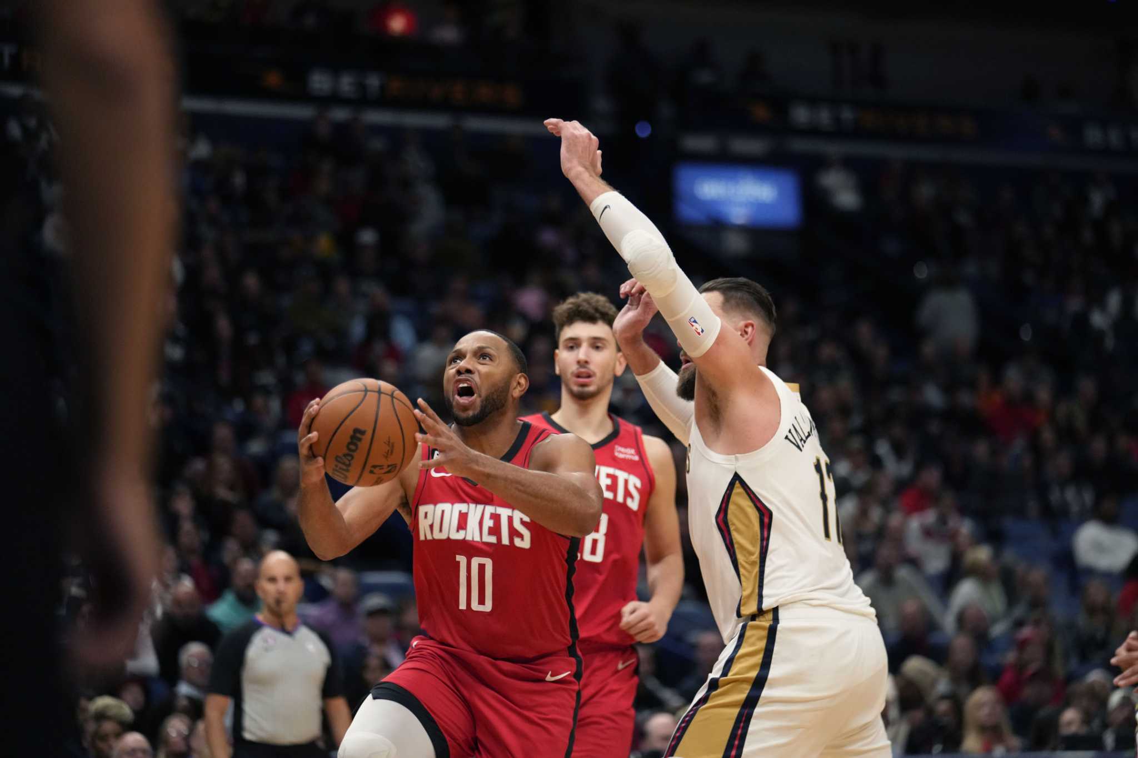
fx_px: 4488
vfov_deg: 9.7
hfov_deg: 14.5
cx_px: 569
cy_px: 379
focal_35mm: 142
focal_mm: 142
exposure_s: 1/2500
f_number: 2.8
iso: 5000
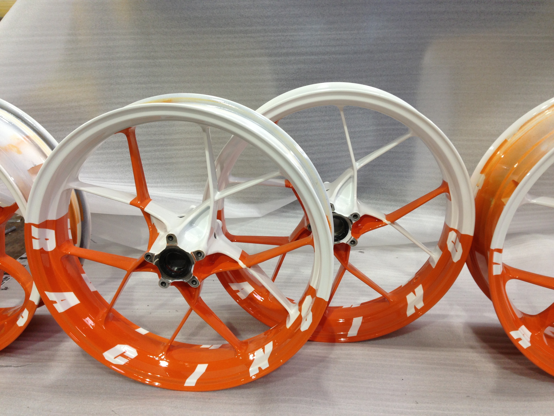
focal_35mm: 33
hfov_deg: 55.4
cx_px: 277
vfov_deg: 42.9
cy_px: 208
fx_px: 528
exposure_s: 1/20
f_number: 2.4
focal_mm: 4.13
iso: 50
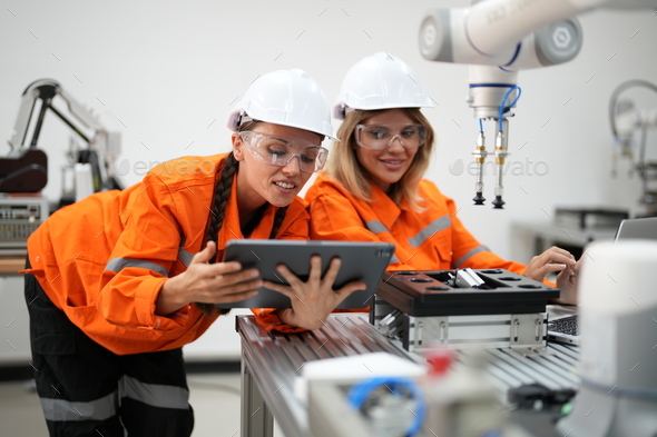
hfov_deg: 39.6
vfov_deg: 27.0
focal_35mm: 50
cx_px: 328
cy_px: 218
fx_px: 912
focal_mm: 50
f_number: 1.2
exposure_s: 1/125
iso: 100
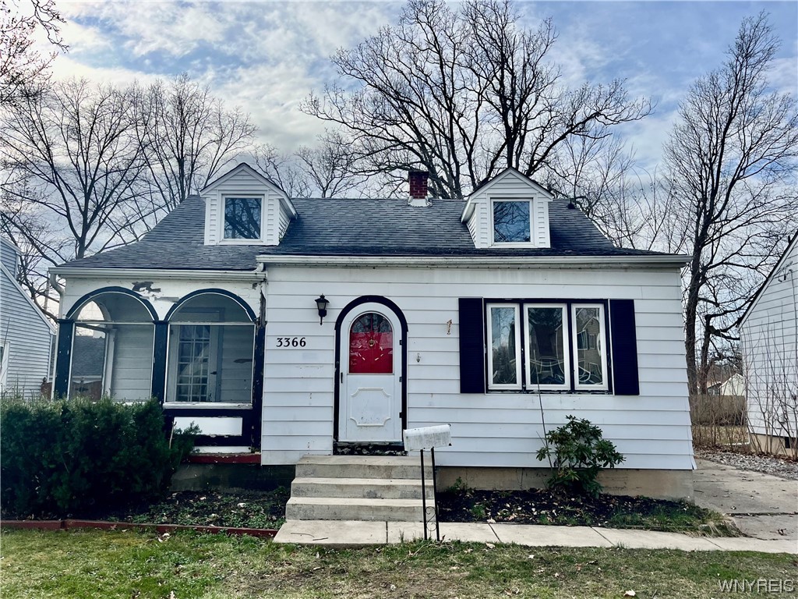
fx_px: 599
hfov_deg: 67.3
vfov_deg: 53.1
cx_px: 399
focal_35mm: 26
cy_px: 300
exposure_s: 1/3311
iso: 50
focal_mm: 5.1
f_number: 1.6
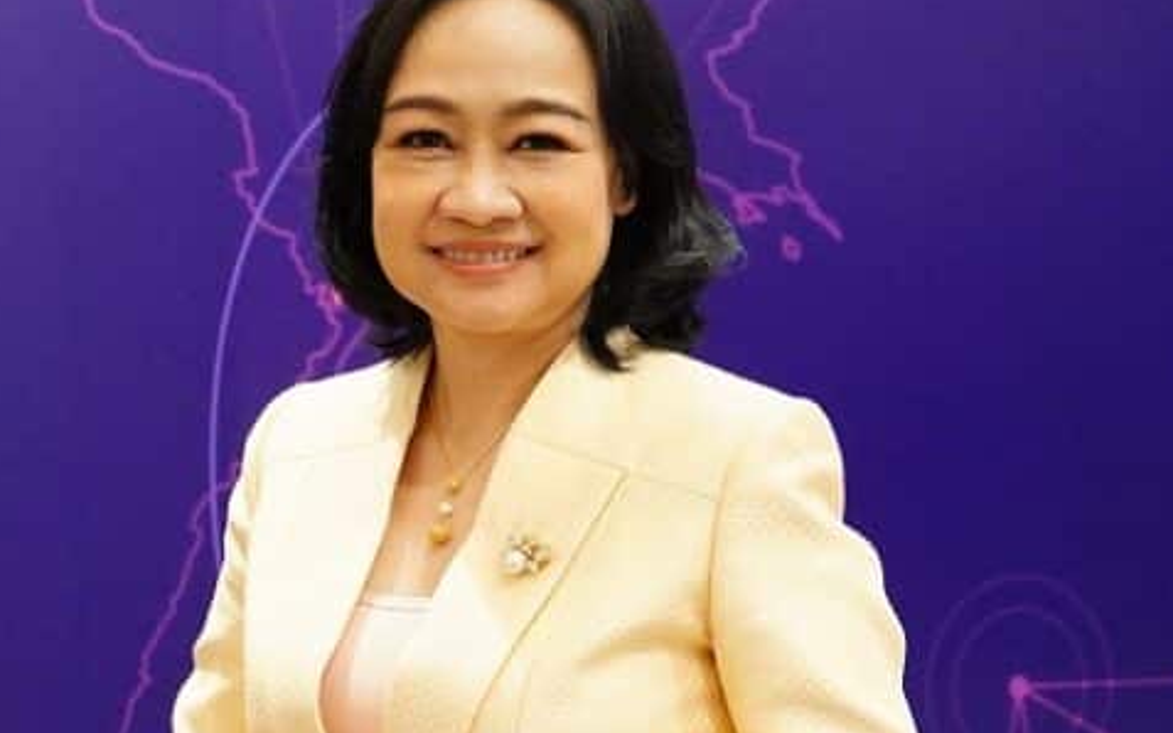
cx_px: -155
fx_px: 3037
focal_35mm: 95
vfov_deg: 13.8
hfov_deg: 20.7
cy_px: 320
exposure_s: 1/125
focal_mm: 38
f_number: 4.5
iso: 5000
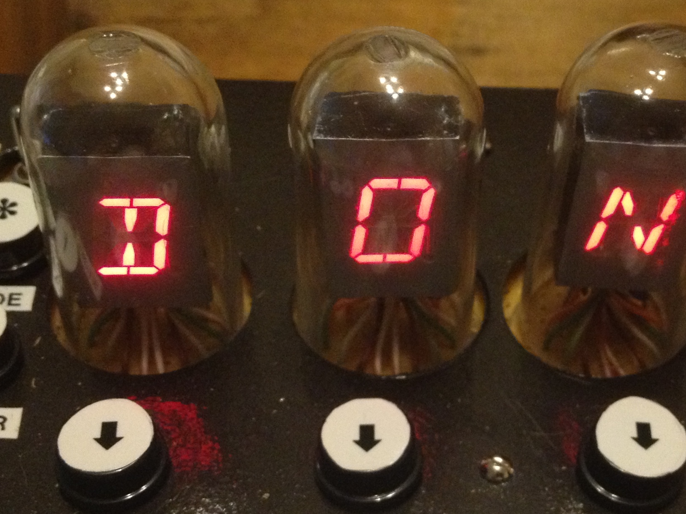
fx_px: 1387
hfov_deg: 27.6
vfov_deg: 21.0
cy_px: 312
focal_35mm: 70
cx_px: 459
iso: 320
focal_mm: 4.28
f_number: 2.4
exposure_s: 1/20
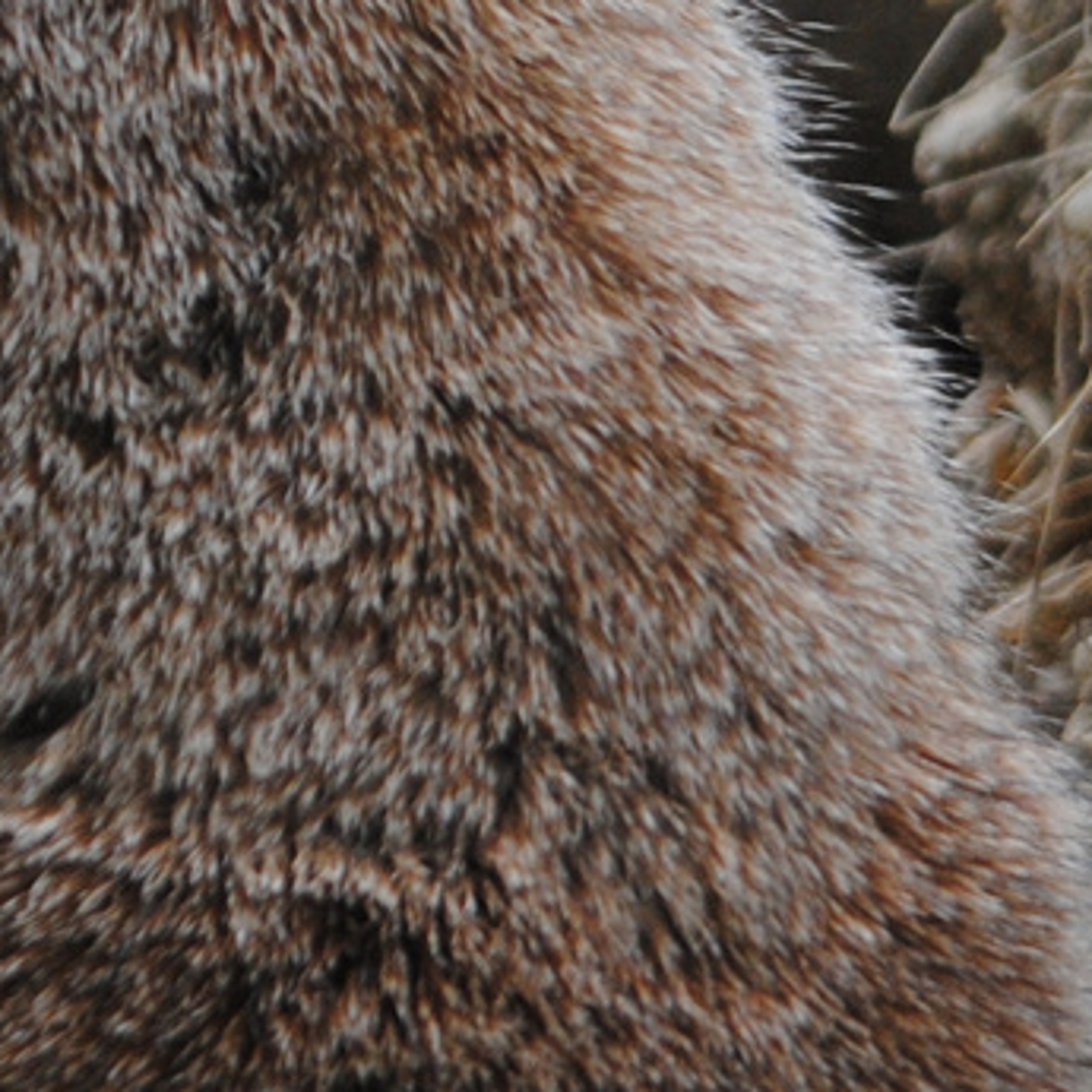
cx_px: -565
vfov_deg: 1.2
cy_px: 28
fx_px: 53214
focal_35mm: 1491
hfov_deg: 1.2
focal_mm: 250
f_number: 5.6
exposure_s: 1/500
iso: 560
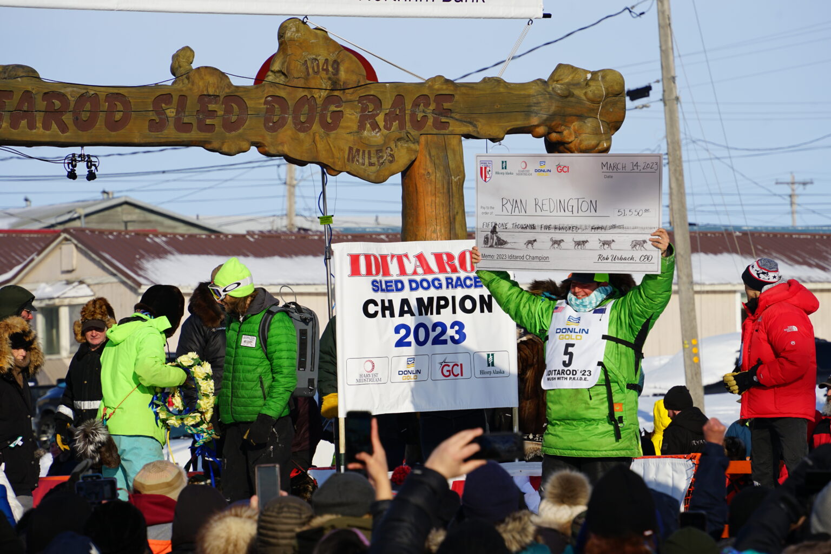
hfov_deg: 10.3
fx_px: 4616
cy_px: 277
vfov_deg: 6.9
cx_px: 416
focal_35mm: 200
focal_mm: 200
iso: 100
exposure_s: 1/400
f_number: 9
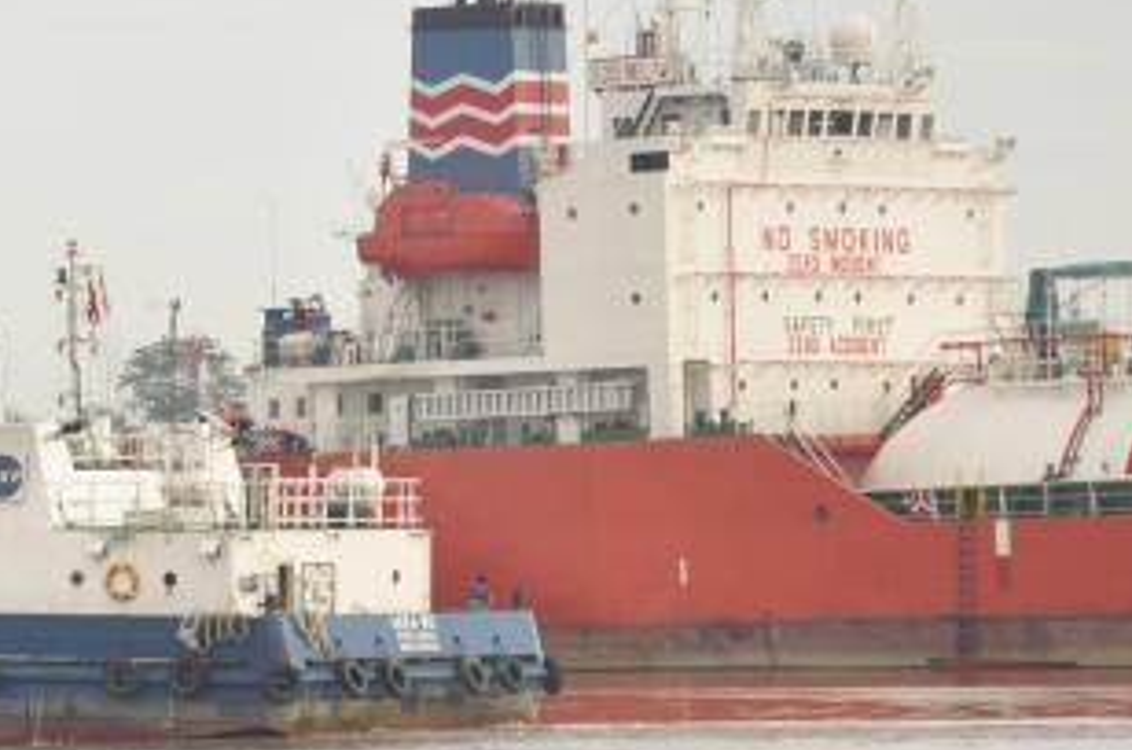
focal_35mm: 409
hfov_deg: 5.0
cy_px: 458
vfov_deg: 3.3
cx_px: -305
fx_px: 12844
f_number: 8
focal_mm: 105
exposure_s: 1/160
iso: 200
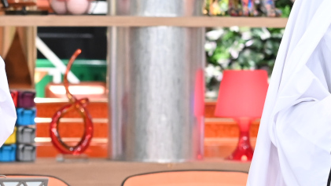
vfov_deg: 2.9
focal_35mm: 424
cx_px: 114
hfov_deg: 5.1
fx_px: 3722
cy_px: 5
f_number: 5
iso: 2000
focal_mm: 95
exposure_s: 1/200
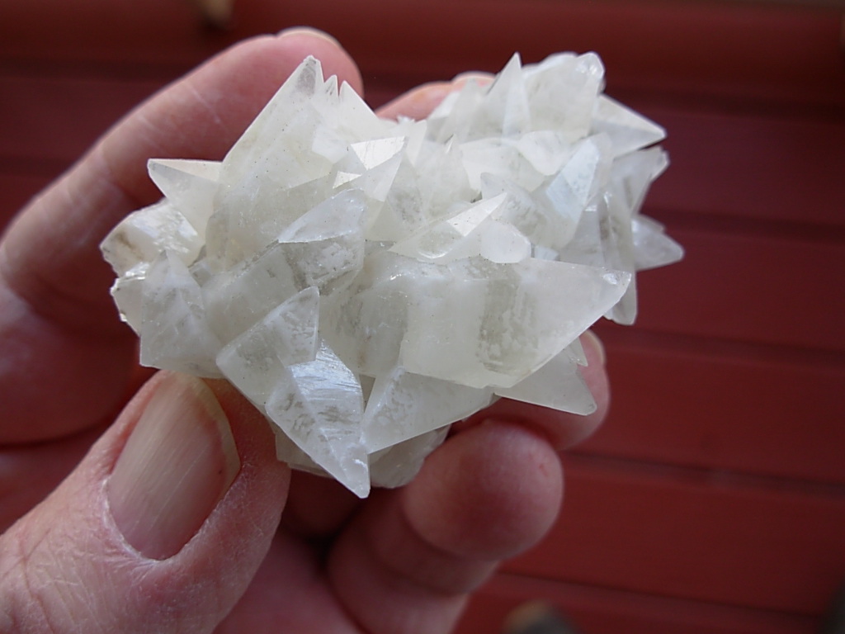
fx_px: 928
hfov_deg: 49.0
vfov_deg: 37.7
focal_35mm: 38
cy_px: 317
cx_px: 422
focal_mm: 6.3
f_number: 2.9
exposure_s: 1/73.9
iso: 50
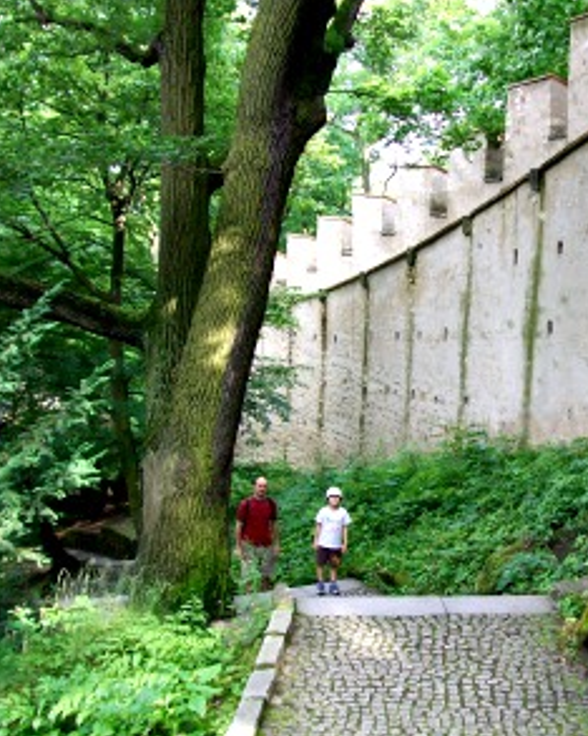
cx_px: 397
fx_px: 1045
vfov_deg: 38.8
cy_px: 362
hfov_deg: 31.2
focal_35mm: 48
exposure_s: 1/80
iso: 64
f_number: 2.7
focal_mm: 6
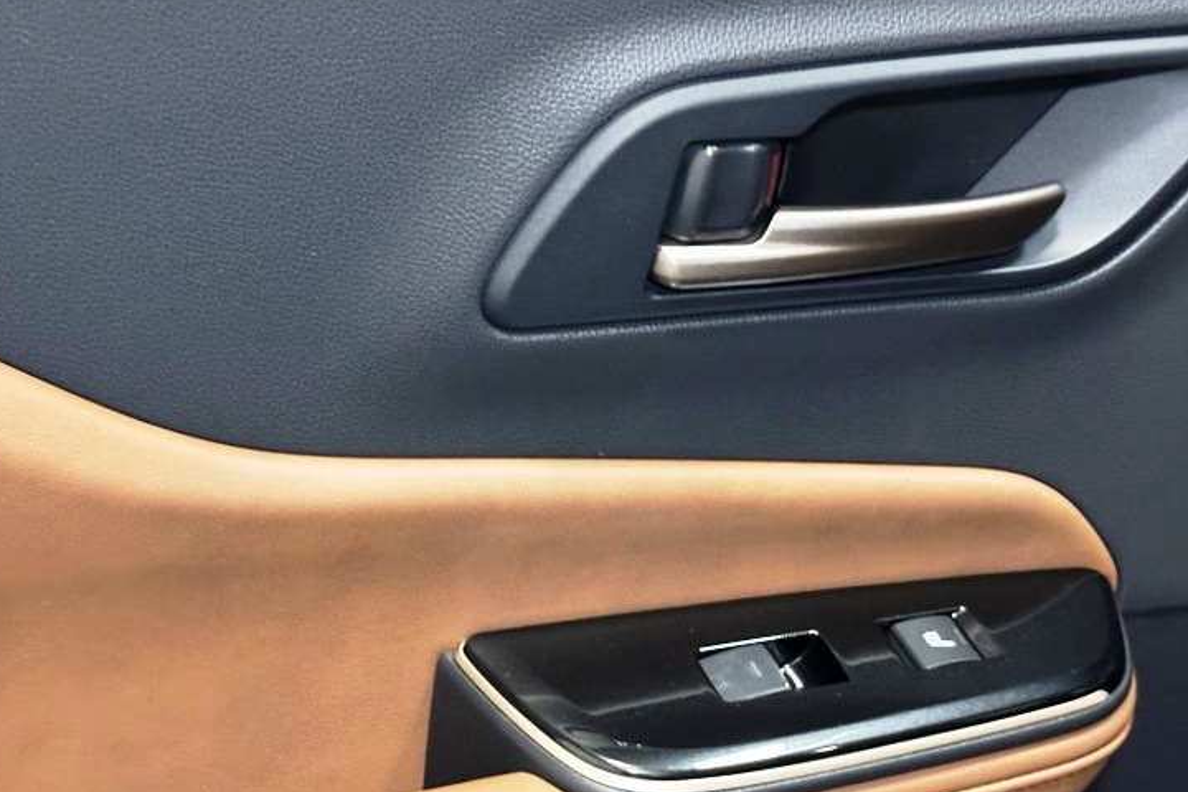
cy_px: 587
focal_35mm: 71
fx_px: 2343
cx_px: 582
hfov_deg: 28.5
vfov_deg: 19.1
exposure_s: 1/30
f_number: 1.78
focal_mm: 6.86
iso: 640
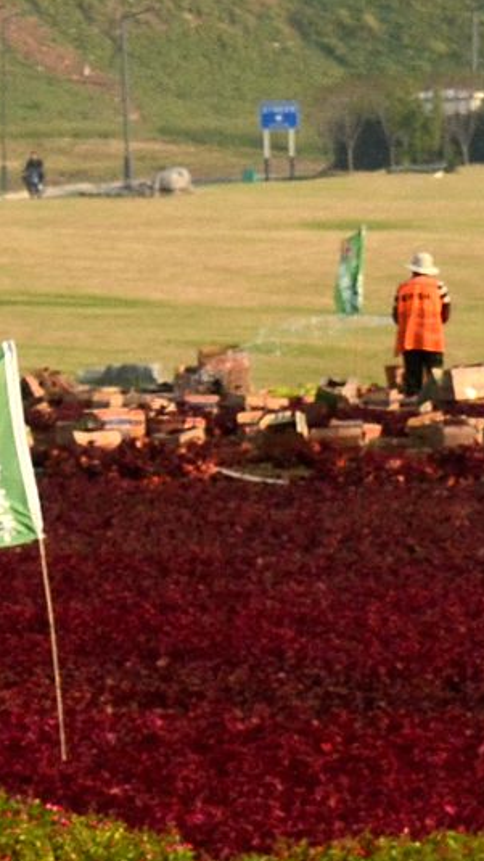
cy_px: -155
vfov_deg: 3.5
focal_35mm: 615
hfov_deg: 2.0
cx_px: -458
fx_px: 14029
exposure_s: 1/400
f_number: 7.1
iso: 200
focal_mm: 70
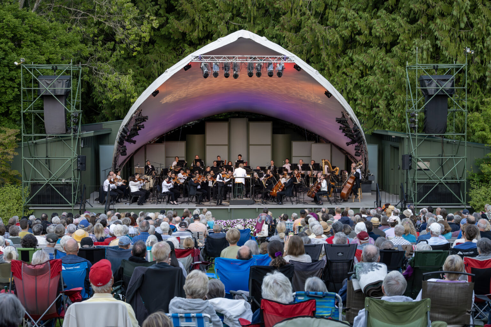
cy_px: 164
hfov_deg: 30.5
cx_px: 246
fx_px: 900
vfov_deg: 20.6
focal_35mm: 66
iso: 2500
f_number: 8
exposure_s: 1/160
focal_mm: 66
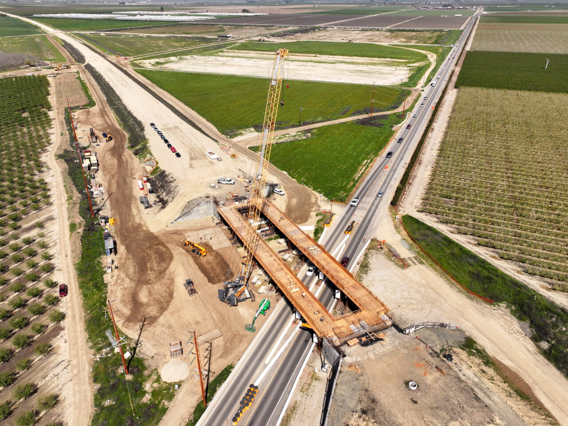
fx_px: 394
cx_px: 284
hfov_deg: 71.6
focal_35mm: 24
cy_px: 213
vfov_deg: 56.8
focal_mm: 12.29
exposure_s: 1/2500
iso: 100
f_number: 2.8
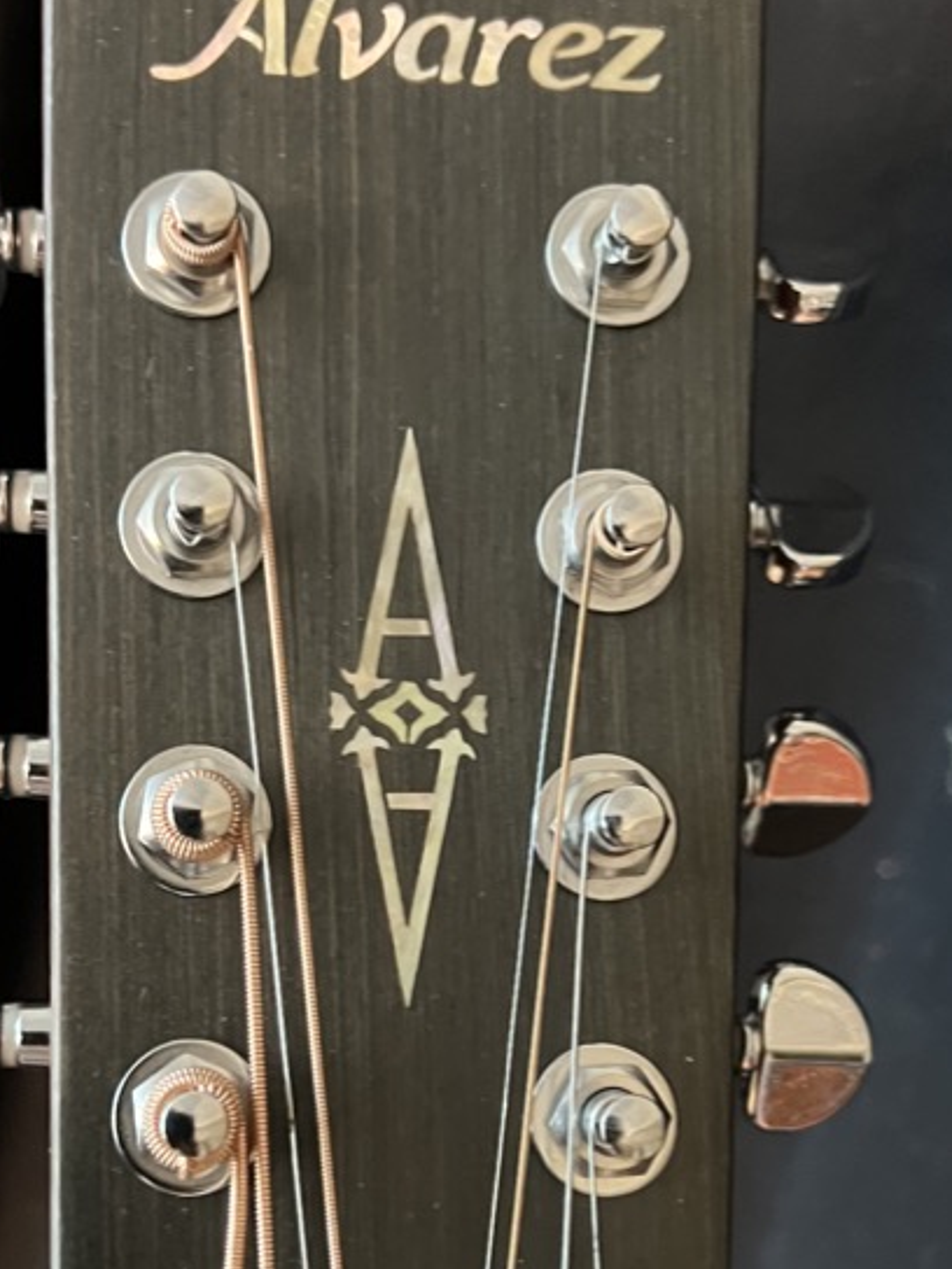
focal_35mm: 51
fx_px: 1870
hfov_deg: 28.4
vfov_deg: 37.2
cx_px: 350
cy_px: 820
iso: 500
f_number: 1.5
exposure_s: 1/30
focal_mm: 5.7
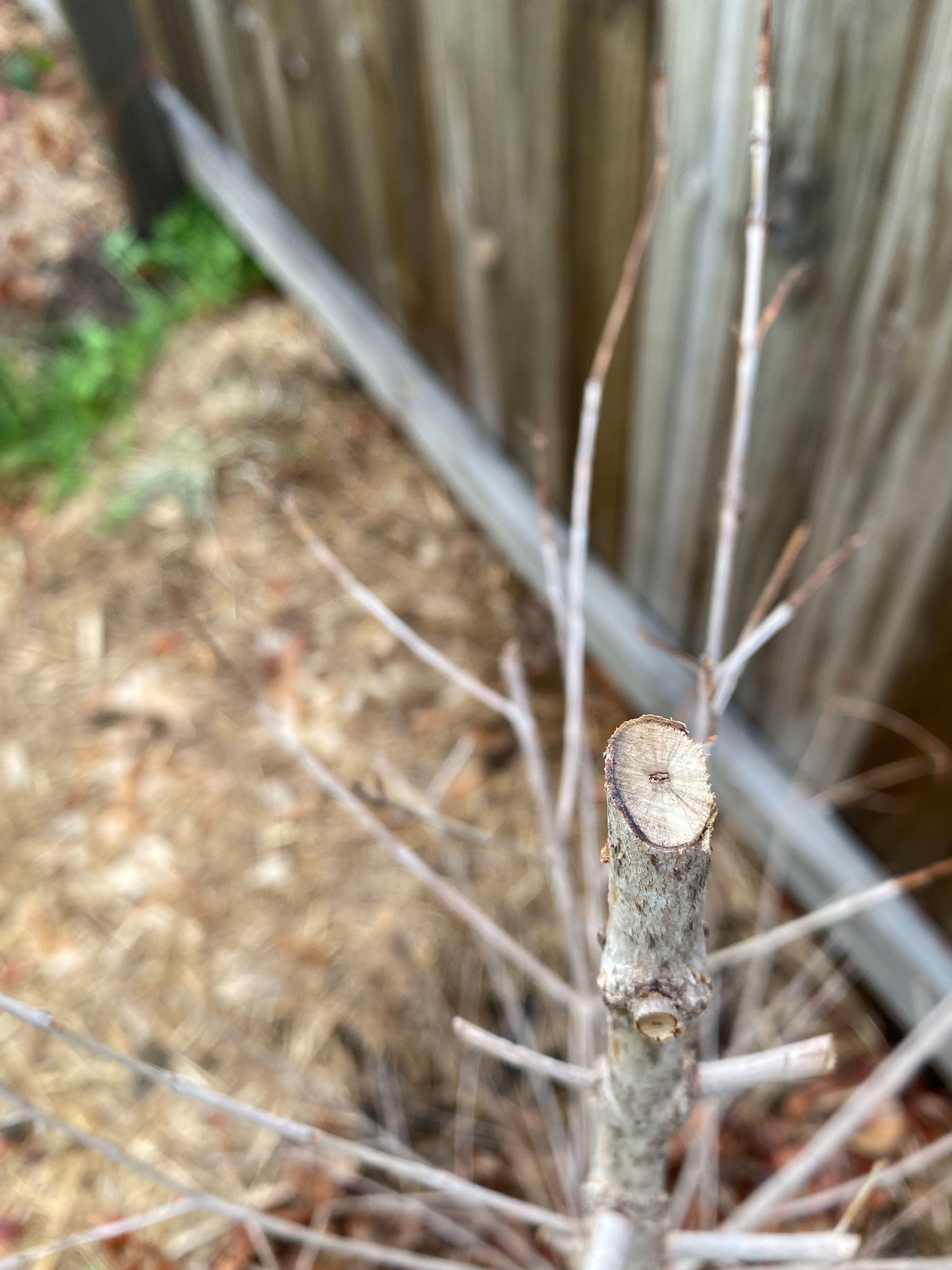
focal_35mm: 28
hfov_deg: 49.7
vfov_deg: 63.4
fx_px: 1027
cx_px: 511
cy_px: 652
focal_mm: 4.25
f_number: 1.8
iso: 32
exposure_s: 1/350
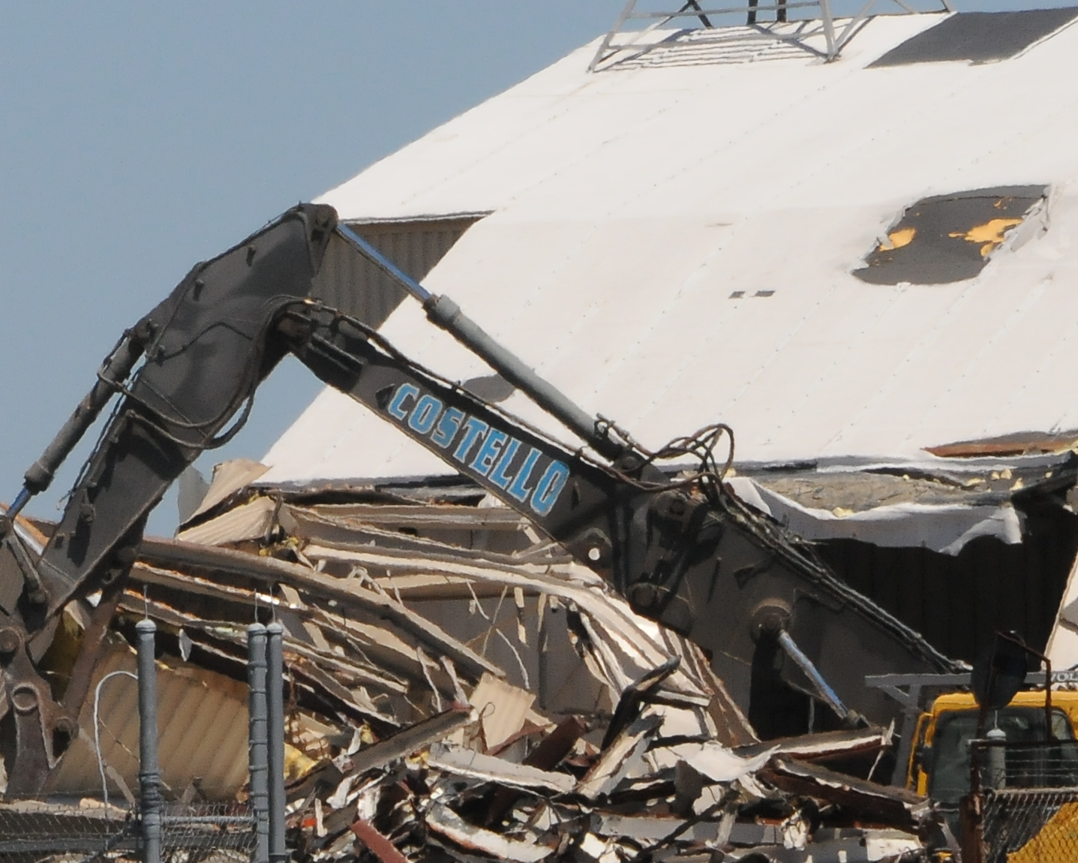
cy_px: 554
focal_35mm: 839
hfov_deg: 2.3
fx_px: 26772
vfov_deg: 1.8
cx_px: 277
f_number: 16
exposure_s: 1/1000
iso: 800
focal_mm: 200
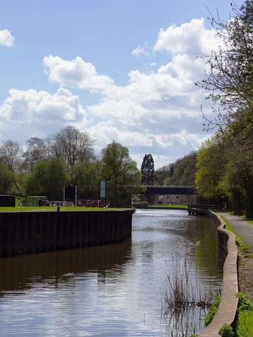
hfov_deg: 18.0
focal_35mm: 82
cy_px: 180
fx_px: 799
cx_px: 126
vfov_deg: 23.8
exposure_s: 1/200
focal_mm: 50
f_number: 13
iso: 100
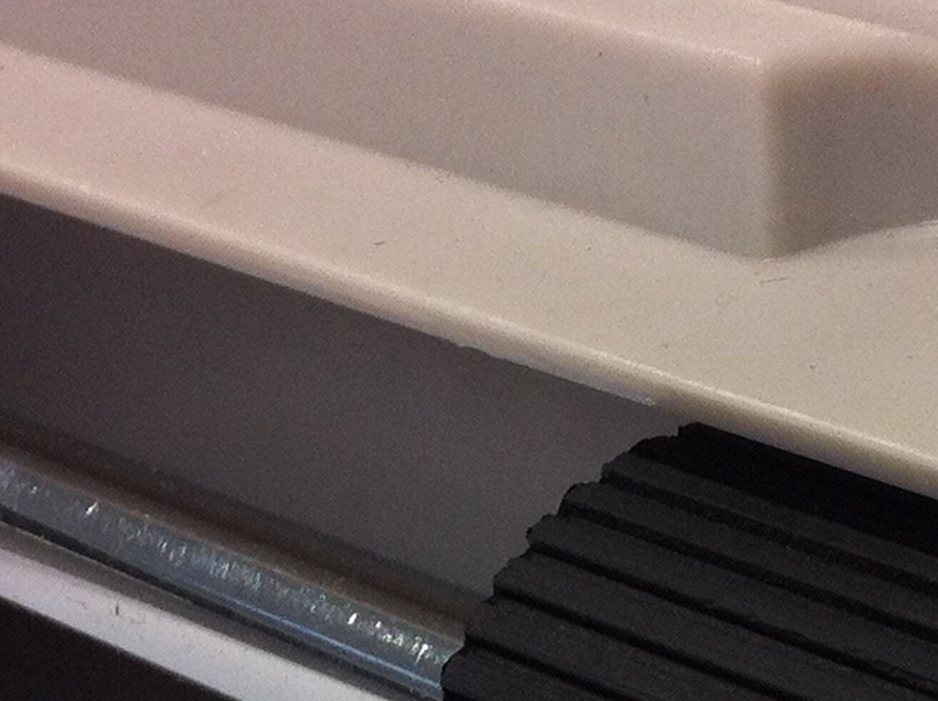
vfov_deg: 10.3
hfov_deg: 14.3
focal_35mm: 138
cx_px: 690
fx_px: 3735
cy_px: 1066
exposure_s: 1/20
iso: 80
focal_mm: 3.85
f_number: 2.8
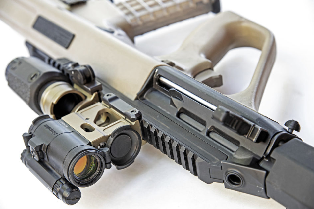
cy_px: 104
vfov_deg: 15.7
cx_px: 157
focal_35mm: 87
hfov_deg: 23.4
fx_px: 759
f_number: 7.1
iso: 400
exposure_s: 1/6
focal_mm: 86
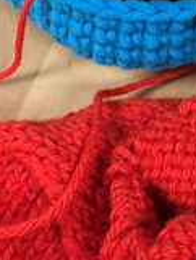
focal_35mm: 90
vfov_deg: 20.4
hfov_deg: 16.4
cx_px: 147
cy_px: -47
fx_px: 679
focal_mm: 4.15
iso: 80
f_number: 2.2
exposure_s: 1/30
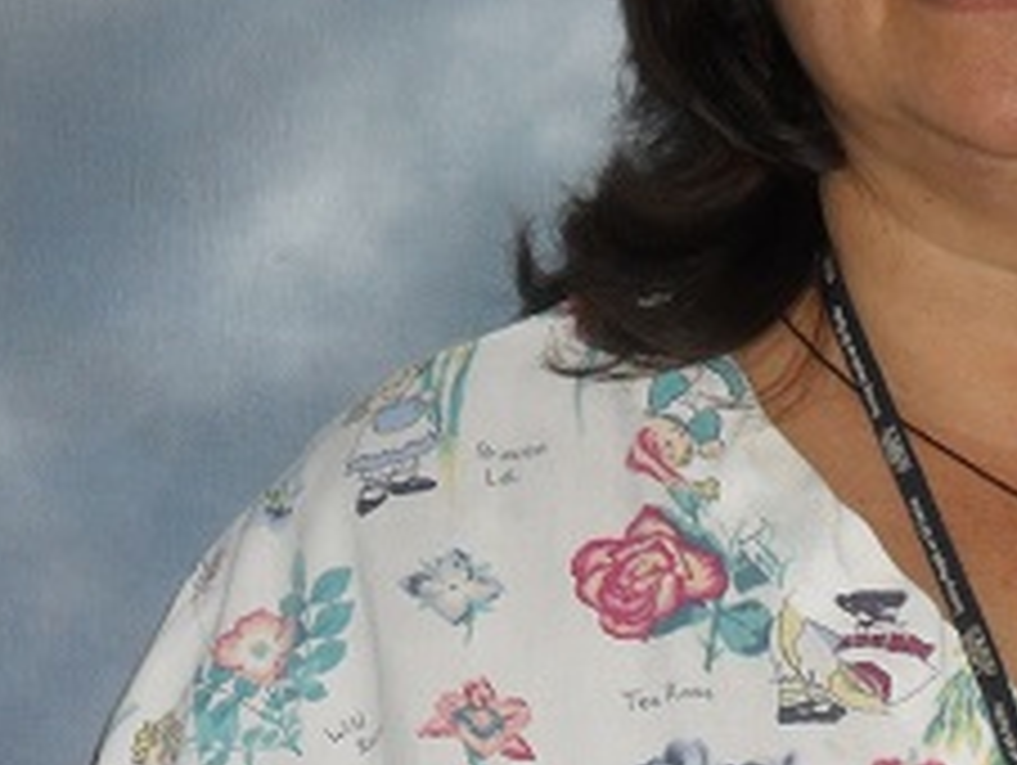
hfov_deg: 11.5
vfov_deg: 8.7
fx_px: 5000
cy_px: -34
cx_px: 999
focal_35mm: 170
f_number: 5
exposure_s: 1/60
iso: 200
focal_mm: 13.6
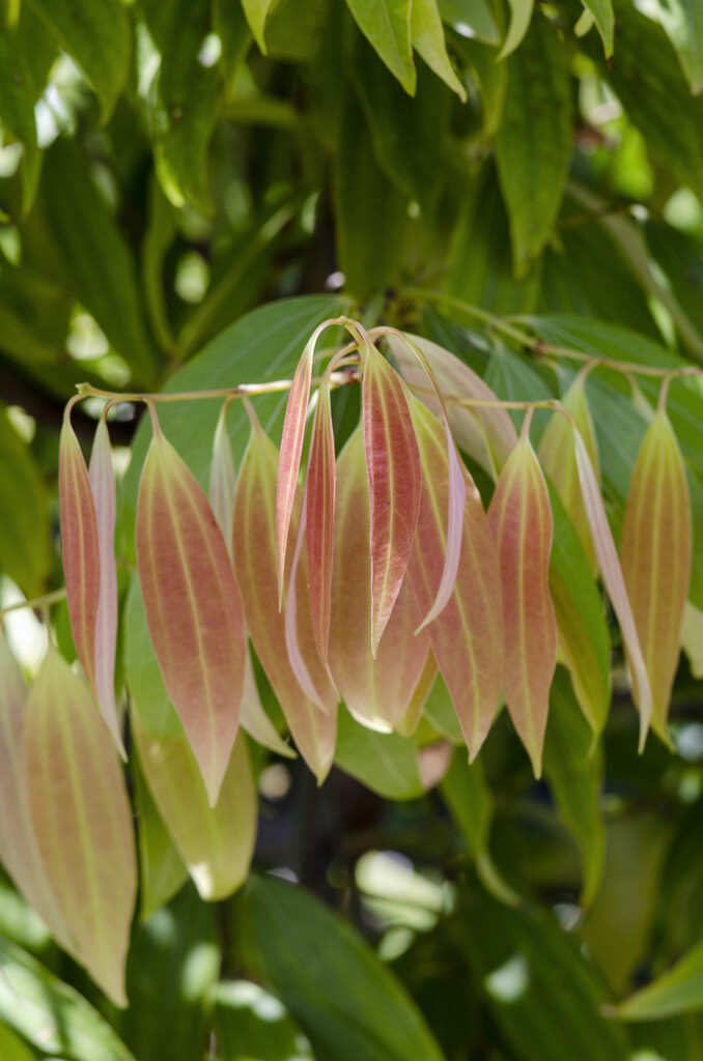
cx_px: 352
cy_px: 530
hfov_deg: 10.7
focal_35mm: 128
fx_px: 3752
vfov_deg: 16.1
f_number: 8
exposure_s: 1/100
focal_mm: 85
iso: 200
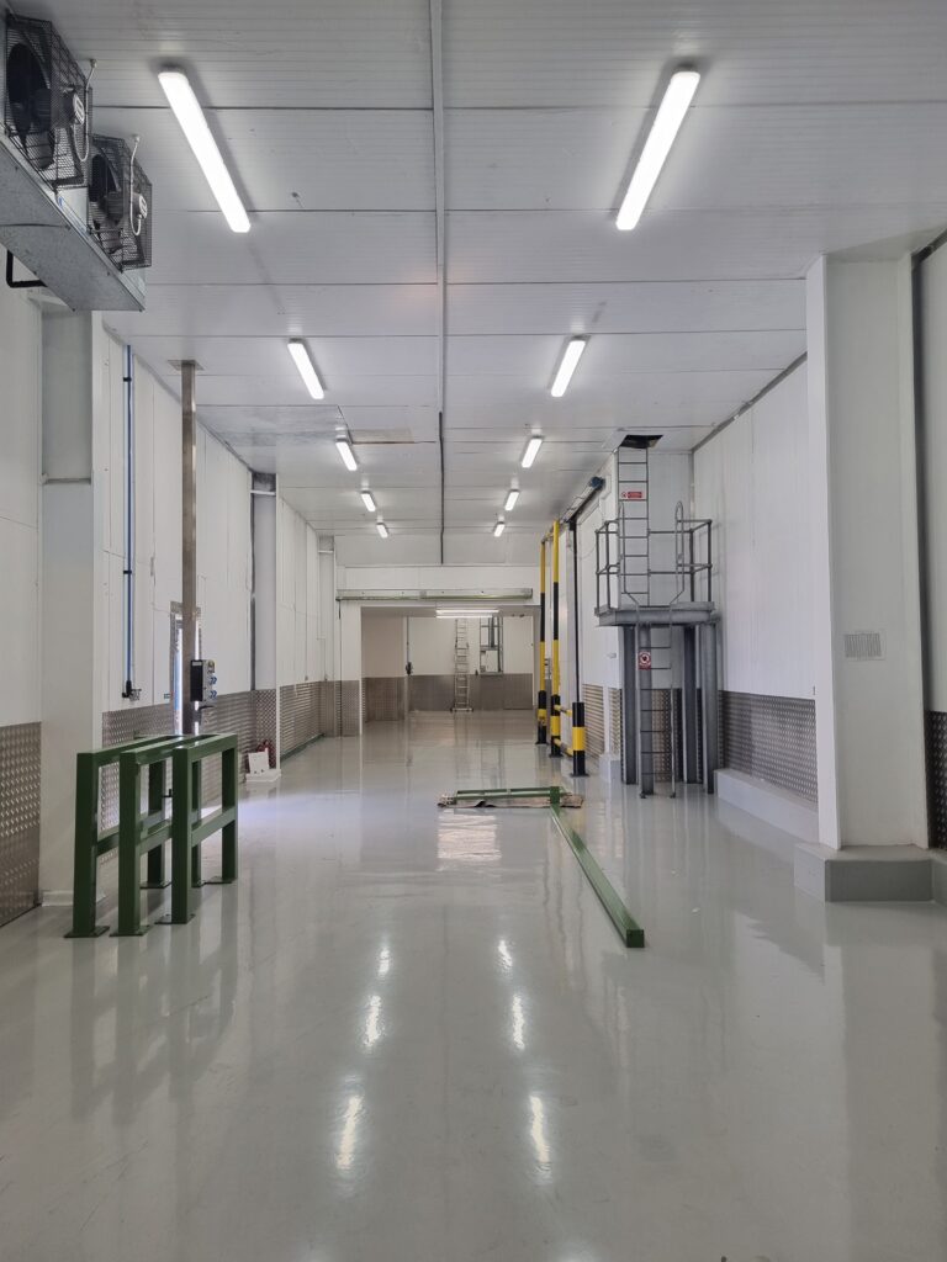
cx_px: 474
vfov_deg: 67.3
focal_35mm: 26
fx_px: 948
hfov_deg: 53.1
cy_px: 631
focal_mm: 5.4
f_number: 1.8
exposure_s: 1/100
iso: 64
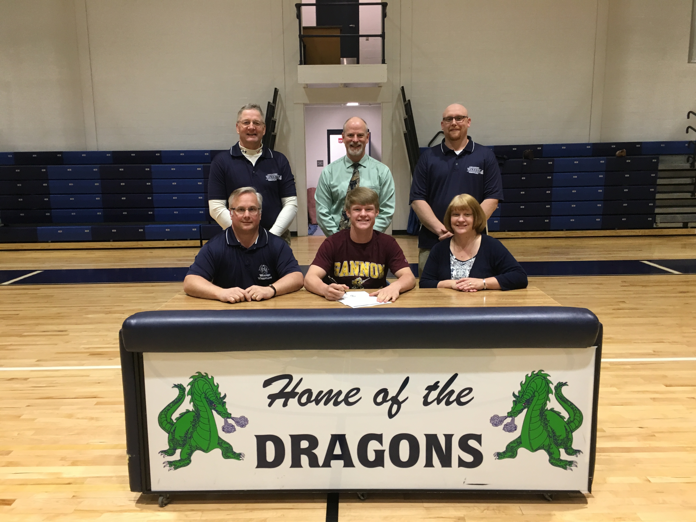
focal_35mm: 29
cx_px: 348
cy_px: 261
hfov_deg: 61.7
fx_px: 583
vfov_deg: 48.2
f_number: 2.2
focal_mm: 4.15
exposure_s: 1/30
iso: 40
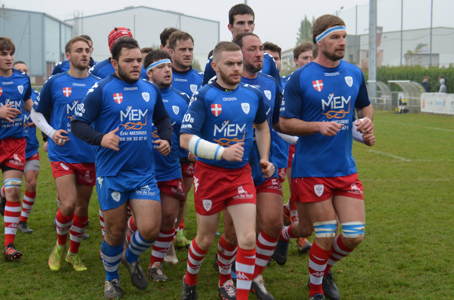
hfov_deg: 22.7
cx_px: 227
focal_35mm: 90
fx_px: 1133
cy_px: 150
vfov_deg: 15.1
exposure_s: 1/125
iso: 200
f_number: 5.6
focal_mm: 60
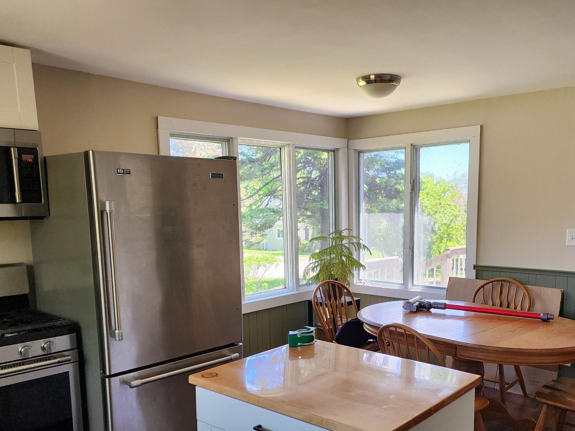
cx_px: 330
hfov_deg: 56.6
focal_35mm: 32
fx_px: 532
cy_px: 293
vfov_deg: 43.4
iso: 125
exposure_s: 1/180
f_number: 1.8
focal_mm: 6.4
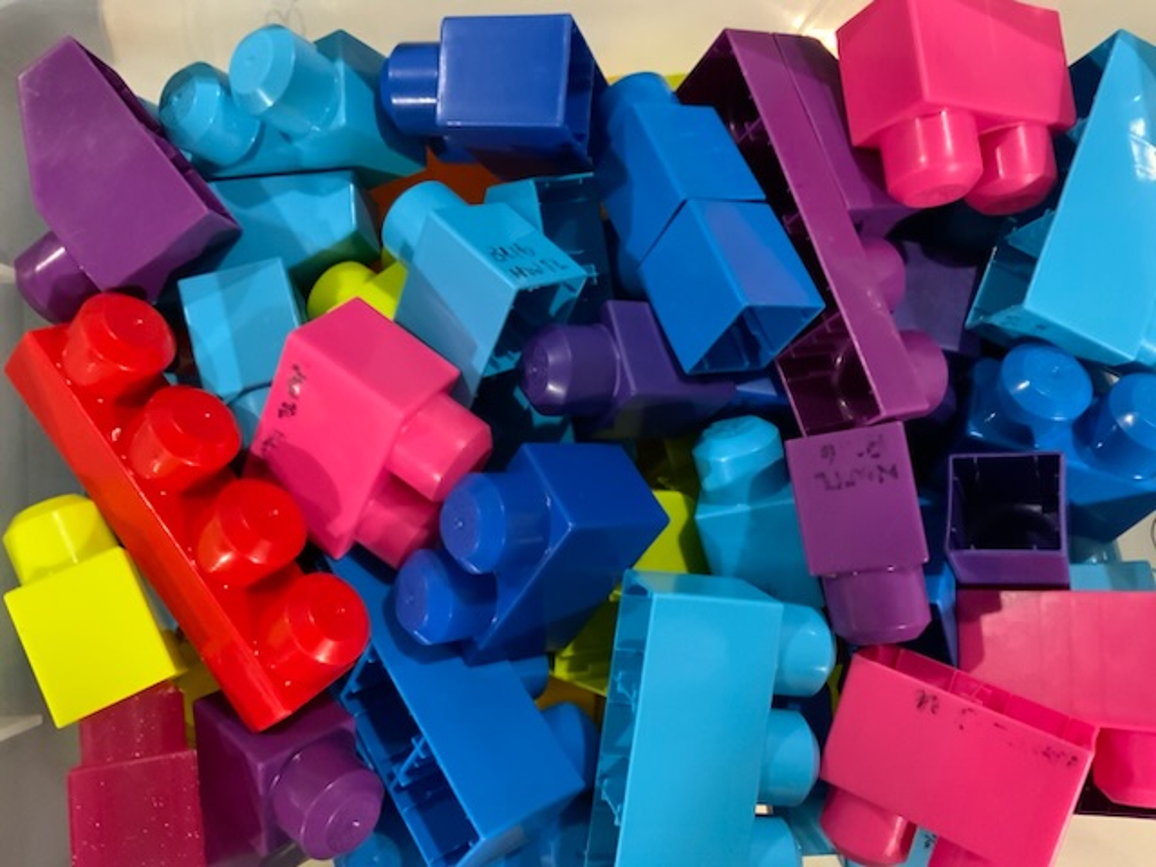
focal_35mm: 29
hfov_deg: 61.7
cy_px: 434
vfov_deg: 48.2
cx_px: 578
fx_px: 968
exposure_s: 1/30
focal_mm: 3
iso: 500
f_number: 1.8
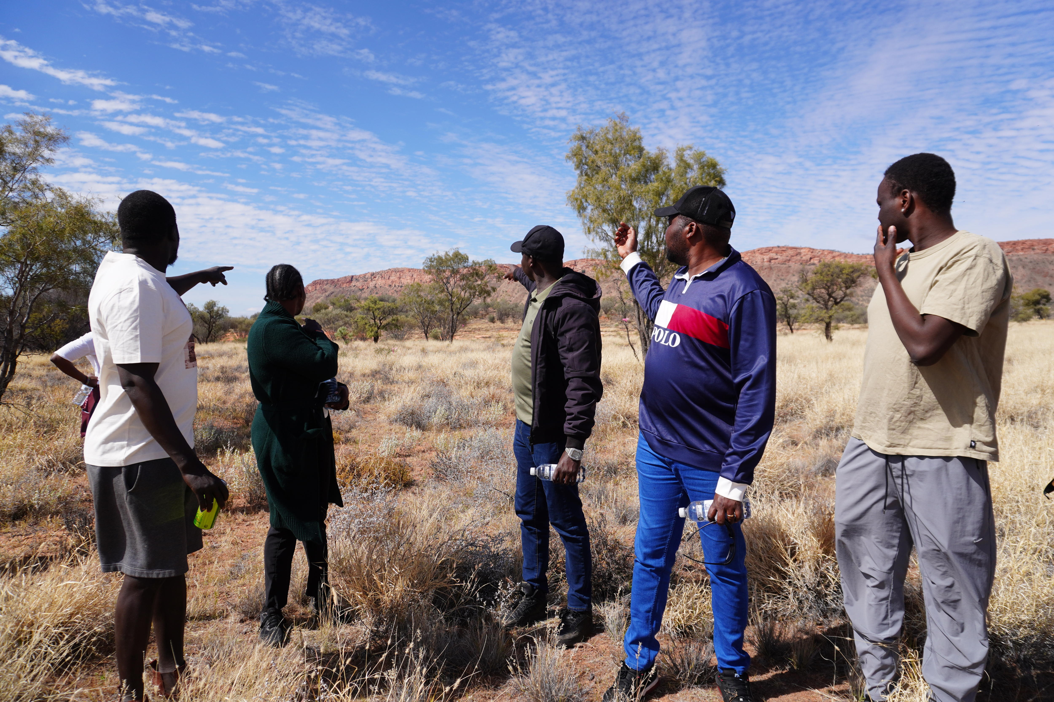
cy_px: 351
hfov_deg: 73.7
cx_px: 527
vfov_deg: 53.1
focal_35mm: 24
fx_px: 703
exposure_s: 1/800
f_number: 5
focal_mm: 16
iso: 100
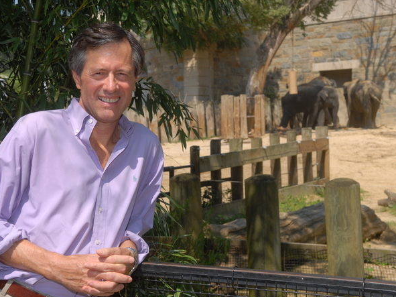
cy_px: 157
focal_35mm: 65
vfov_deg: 22.6
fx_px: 743
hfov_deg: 29.8
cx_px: 166
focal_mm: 38
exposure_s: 1/250
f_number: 7.1
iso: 100
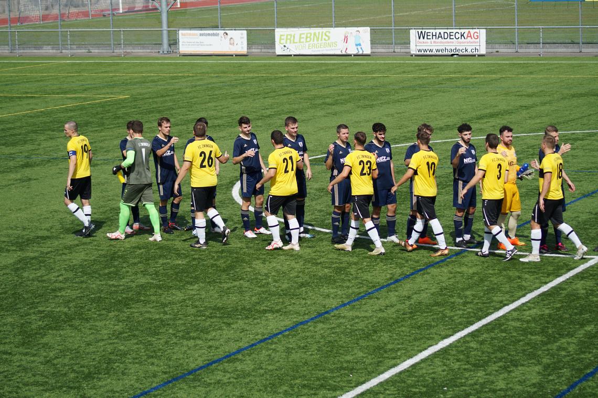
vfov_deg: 12.2
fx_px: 1869
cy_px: 199
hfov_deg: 18.2
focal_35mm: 112
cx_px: 299
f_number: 4.5
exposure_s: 1/2000
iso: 250
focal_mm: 75
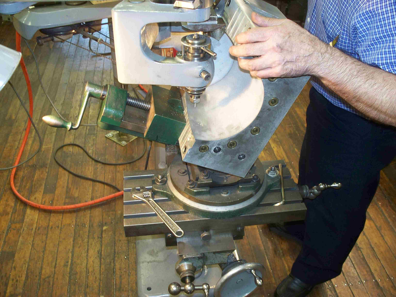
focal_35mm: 36
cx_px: 198
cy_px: 148
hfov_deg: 51.4
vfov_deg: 39.7
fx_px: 412
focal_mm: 7.54
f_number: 2.8
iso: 200
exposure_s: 1/30
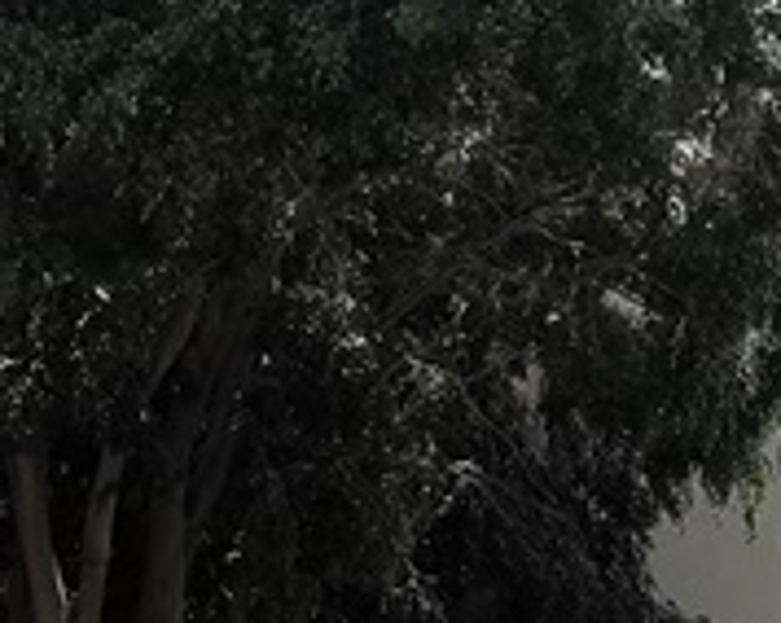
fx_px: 2170
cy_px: 235
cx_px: 610
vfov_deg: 16.3
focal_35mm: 94
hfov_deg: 20.2
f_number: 2.2
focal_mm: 2.23
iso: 50
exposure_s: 1/1031
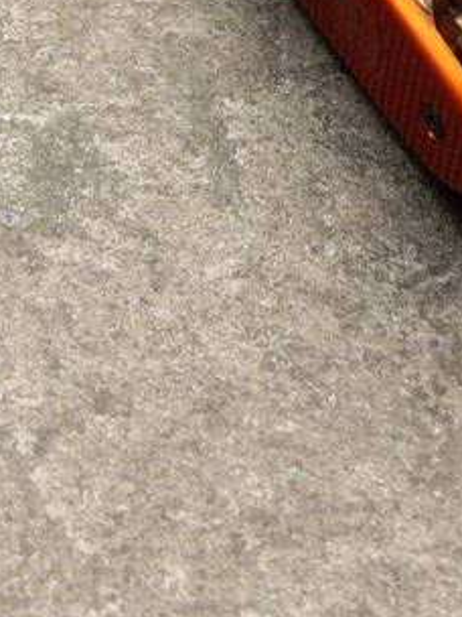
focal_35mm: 92
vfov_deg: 20.6
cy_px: 4
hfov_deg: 15.7
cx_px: 492
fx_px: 1637
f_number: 2.8
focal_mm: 7.8
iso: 200
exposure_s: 1/45
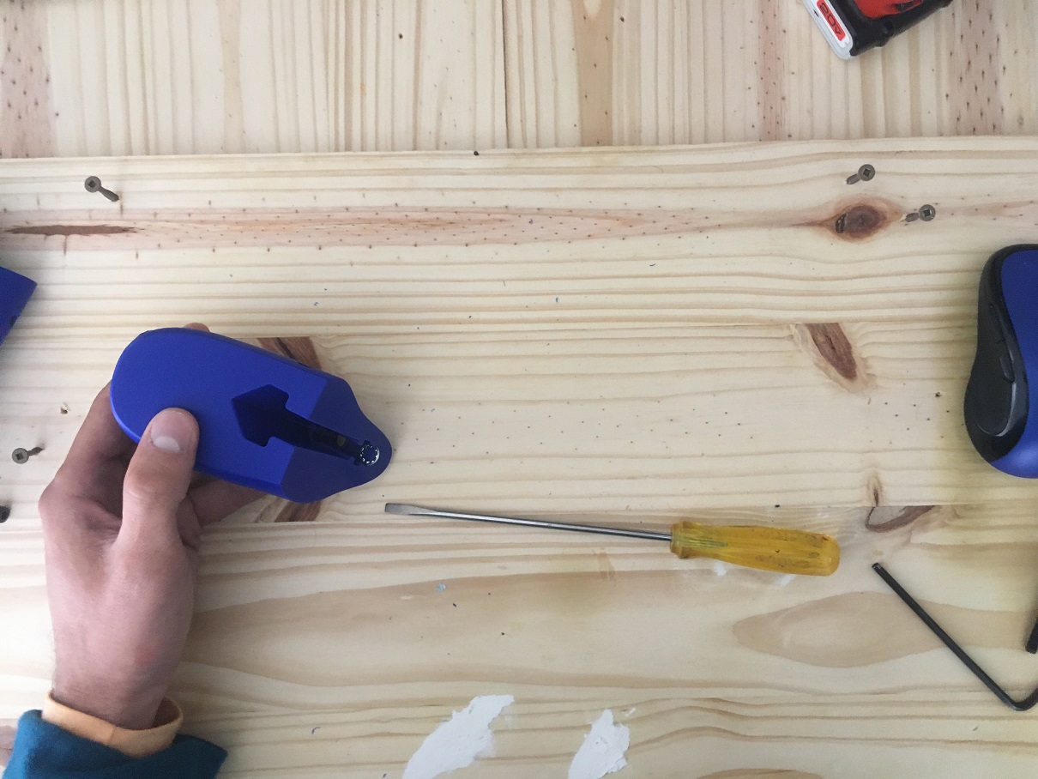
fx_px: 870
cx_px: 519
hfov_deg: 61.6
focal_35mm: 29
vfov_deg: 48.2
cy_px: 390
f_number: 2.2
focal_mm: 4.15
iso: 125
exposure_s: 1/30
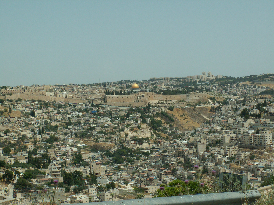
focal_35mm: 92
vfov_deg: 16.1
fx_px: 728
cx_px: 137
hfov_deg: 21.3
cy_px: 102
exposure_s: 1/400
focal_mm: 15.43
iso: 50
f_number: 8
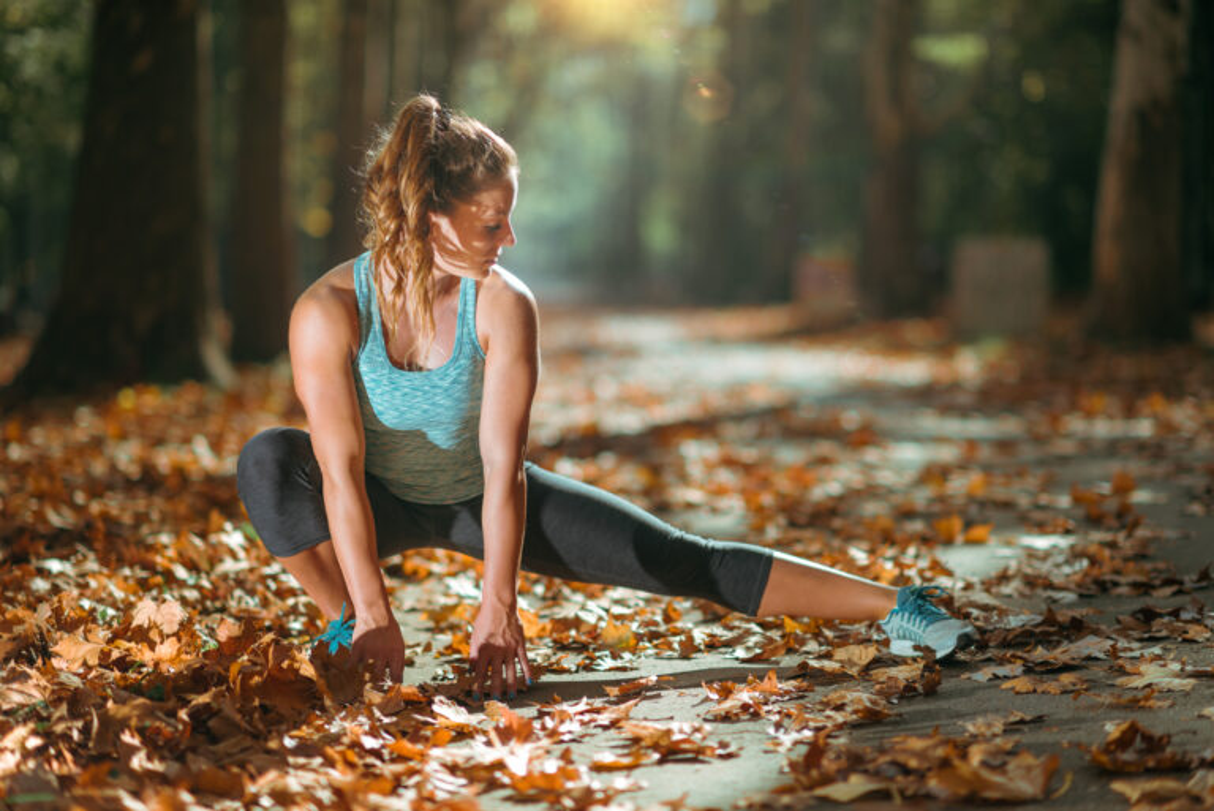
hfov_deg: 23.9
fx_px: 2868
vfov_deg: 16.1
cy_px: 406
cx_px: 607
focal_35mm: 85
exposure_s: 1/500
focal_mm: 85
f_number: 1.8
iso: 100
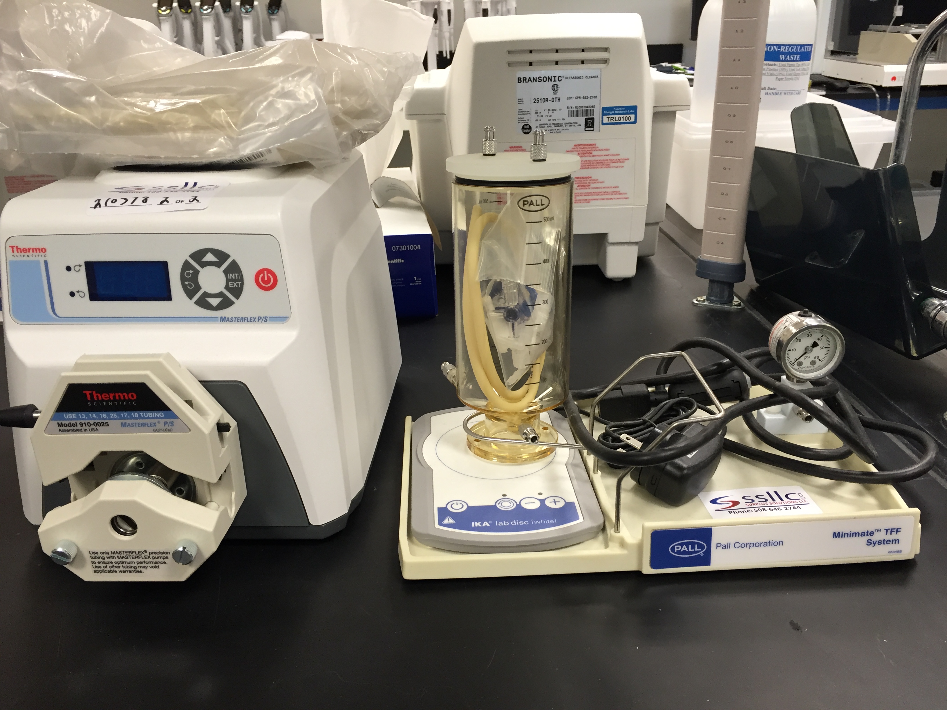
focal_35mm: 29
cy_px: 355
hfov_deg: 61.7
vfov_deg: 48.2
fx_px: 793
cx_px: 474
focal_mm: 4.15
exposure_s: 1/30
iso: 80
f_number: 2.2
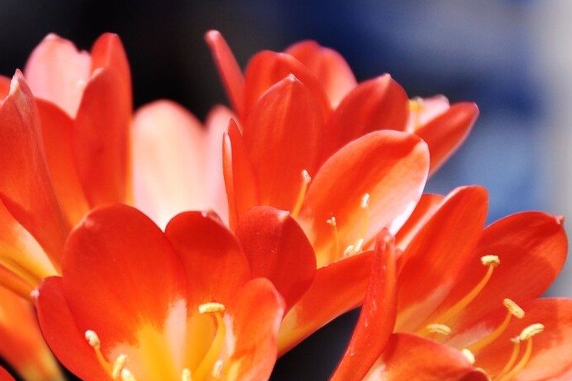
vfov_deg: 2.6
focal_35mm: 526
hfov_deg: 3.9
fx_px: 8351
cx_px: 136
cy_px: 277
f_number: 5.6
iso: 200
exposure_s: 1/250
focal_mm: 200
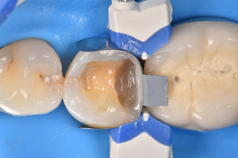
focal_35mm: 157
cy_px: 79
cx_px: 119
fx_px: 1037
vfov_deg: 8.7
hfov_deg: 13.1
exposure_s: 1/200
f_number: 32
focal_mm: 105
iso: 200
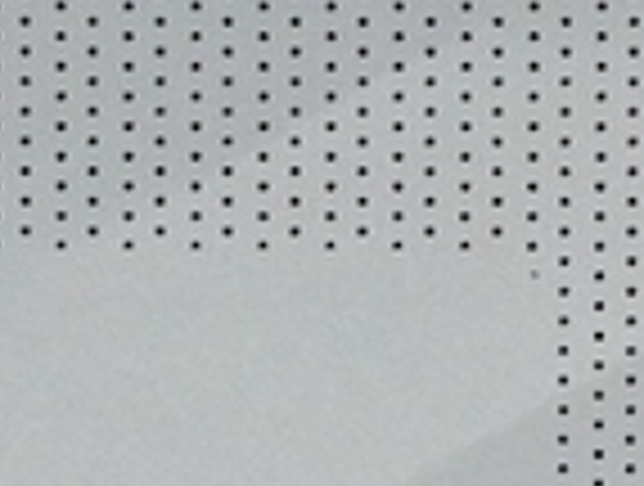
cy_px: 454
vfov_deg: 1.4
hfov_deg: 1.8
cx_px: -9
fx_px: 19975
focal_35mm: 1071
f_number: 8
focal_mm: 28.7
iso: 400
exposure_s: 1/13
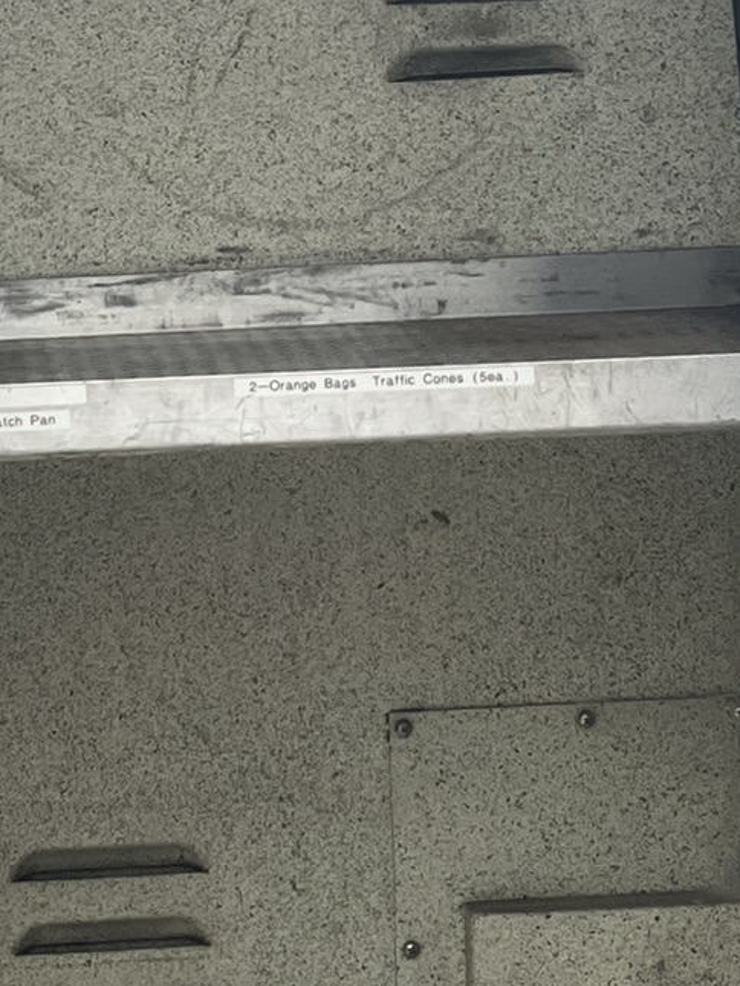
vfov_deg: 12.0
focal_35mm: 165
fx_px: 4701
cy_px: 292
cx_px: 245
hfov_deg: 9.0
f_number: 2
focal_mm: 6
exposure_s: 1/122
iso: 100
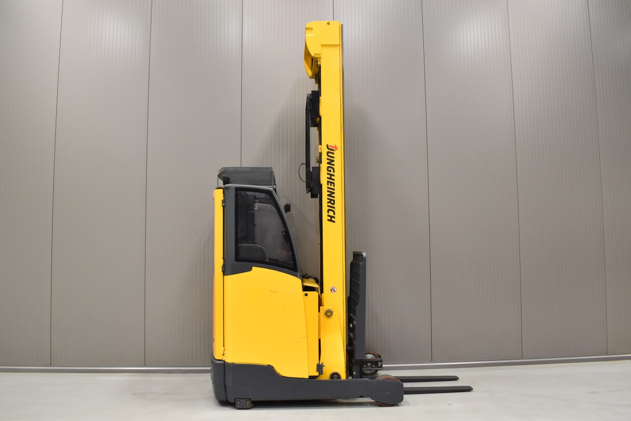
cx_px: 316
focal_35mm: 27
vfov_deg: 47.9
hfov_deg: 67.4
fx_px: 473
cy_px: 210
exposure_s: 1/20
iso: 1250
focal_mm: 18
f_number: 7.1
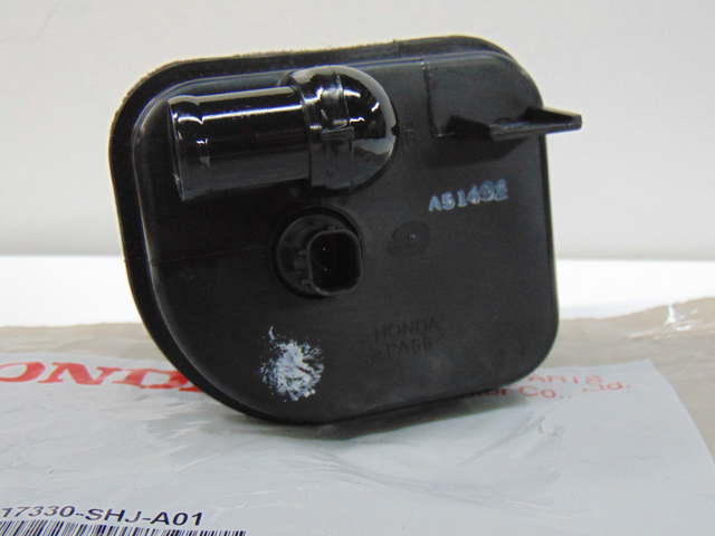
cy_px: 268
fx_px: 868
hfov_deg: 44.8
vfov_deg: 34.3
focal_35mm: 42
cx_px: 358
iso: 400
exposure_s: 1/30
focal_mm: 7.6
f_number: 3.3
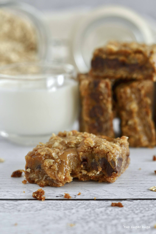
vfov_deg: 27.0
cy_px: 117
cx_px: 78
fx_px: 487
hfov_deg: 18.2
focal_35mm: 75
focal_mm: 50
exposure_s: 1/4
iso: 200
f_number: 3.5
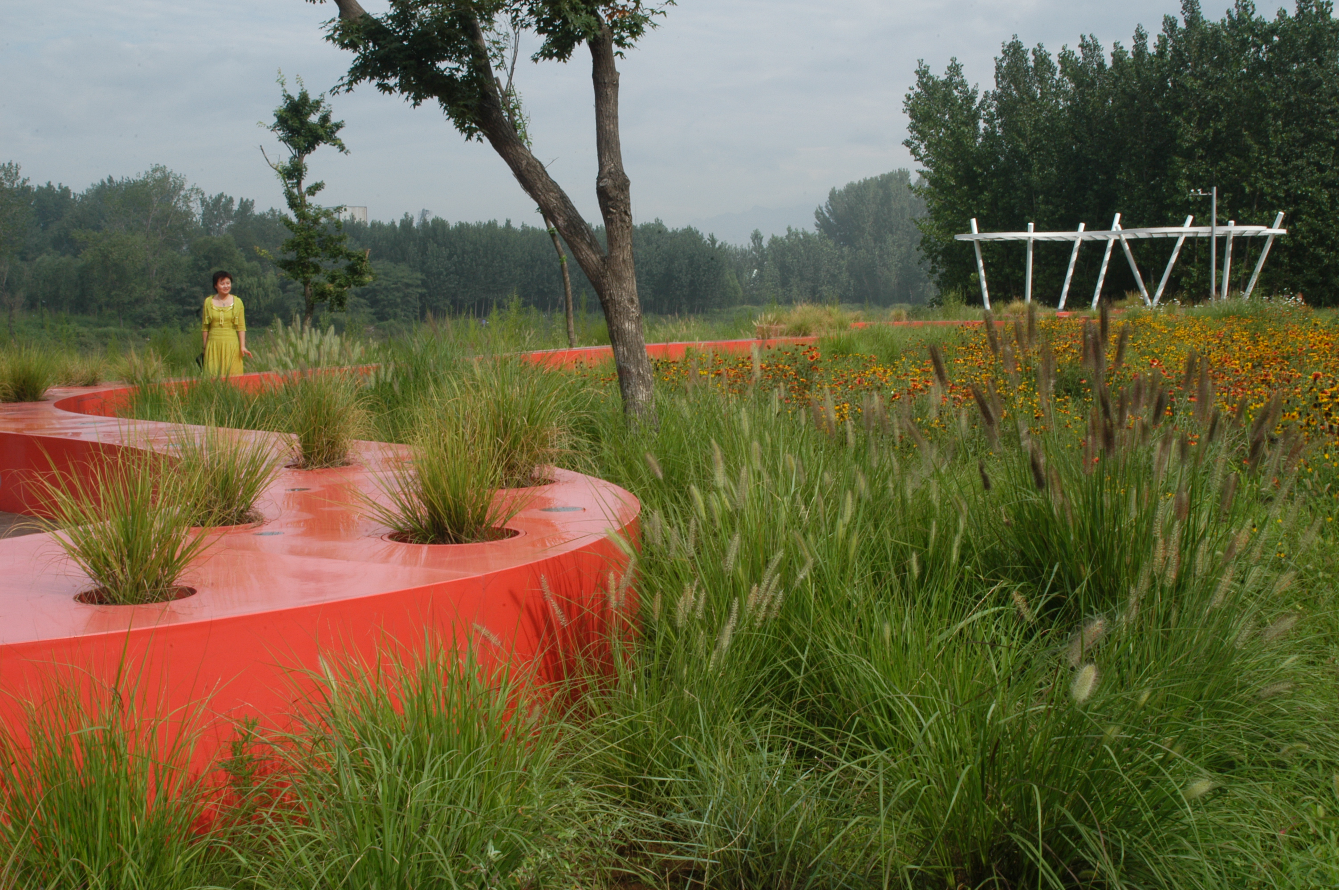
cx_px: 670
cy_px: 445
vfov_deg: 31.8
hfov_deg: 46.4
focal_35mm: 42
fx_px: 1561
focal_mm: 28
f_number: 22
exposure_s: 1/40
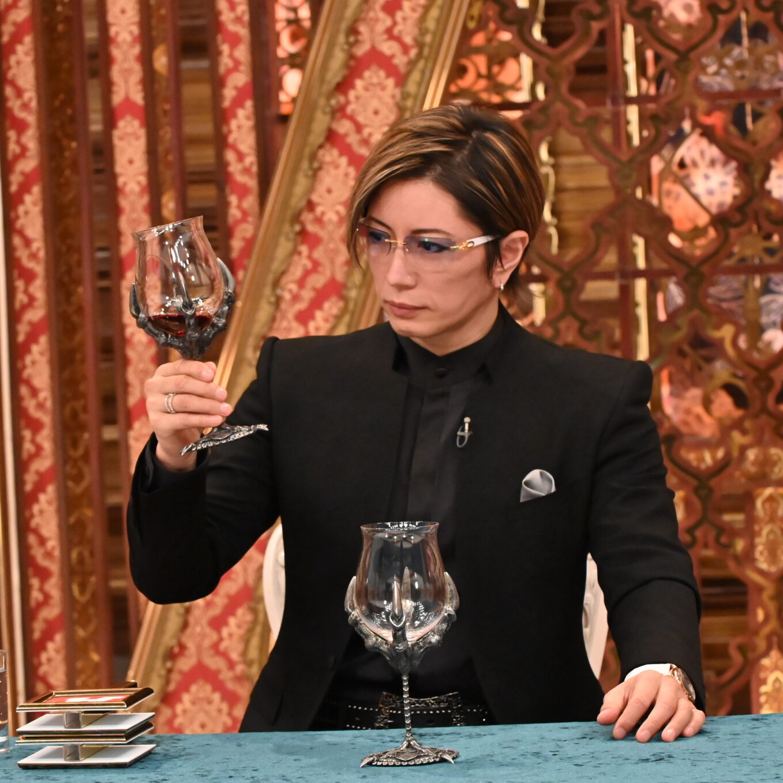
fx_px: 4427
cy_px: 392
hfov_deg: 10.1
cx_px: 369
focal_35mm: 173
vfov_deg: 10.1
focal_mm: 90
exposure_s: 1/400
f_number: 5.6
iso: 4000
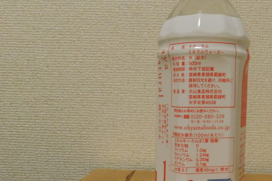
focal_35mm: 38
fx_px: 287
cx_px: 193
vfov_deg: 35.0
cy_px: 104
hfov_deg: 49.3
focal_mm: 4
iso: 400
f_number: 3
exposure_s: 1/20
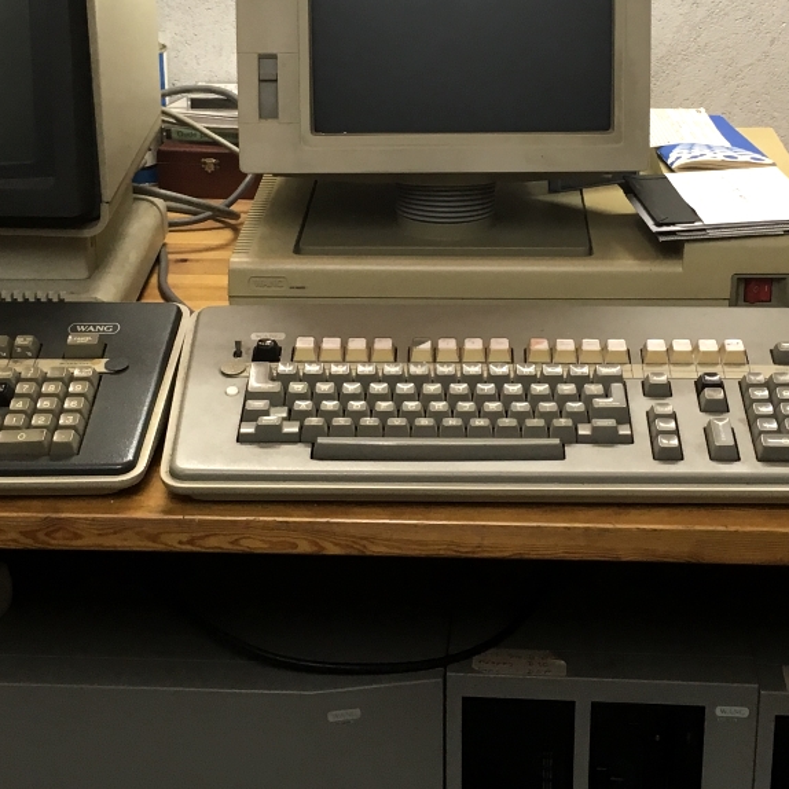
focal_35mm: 67
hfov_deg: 25.7
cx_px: 429
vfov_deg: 25.6
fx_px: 1728
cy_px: 270
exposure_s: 1/33
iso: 64
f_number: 2.2
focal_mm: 4.15
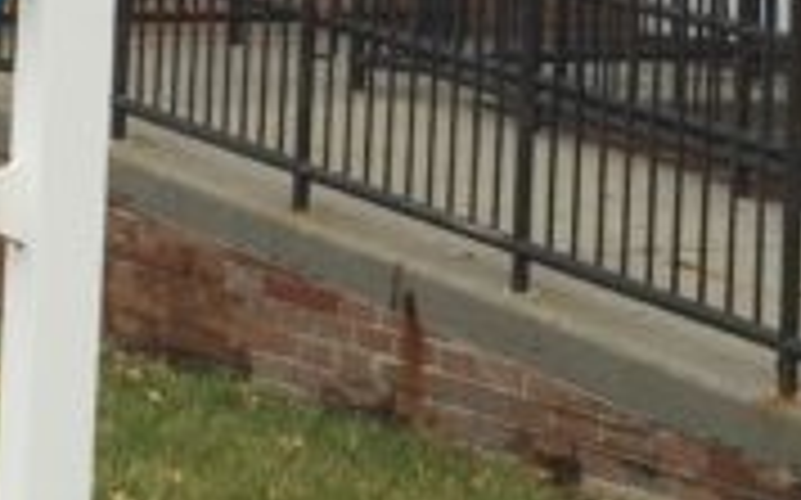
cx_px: 468
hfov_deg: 11.8
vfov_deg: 7.2
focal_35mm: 177
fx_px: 3861
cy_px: -311
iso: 32
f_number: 2.2
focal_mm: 4.15
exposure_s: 1/353
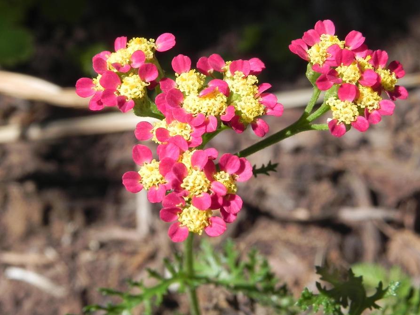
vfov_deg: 17.6
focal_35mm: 84
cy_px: 161
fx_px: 1019
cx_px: 190
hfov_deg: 23.3
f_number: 7.1
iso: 160
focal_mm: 13.4
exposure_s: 1/304
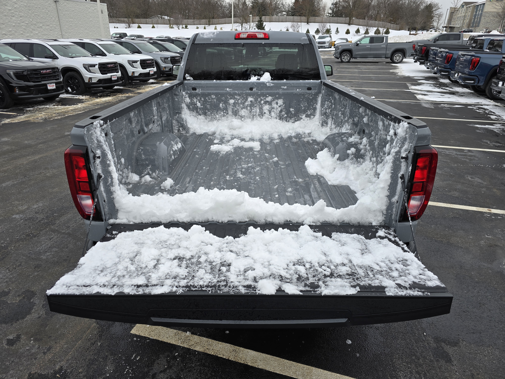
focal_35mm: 23
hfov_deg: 73.9
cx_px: 252
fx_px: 336
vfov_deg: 58.9
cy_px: 190
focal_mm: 6.3
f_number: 1.7
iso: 16
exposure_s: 1/180
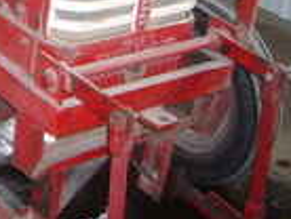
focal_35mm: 87
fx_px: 733
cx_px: -34
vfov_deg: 16.3
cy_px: -42
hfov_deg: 21.3
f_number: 2.8
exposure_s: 1/45
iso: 153
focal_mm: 5.8
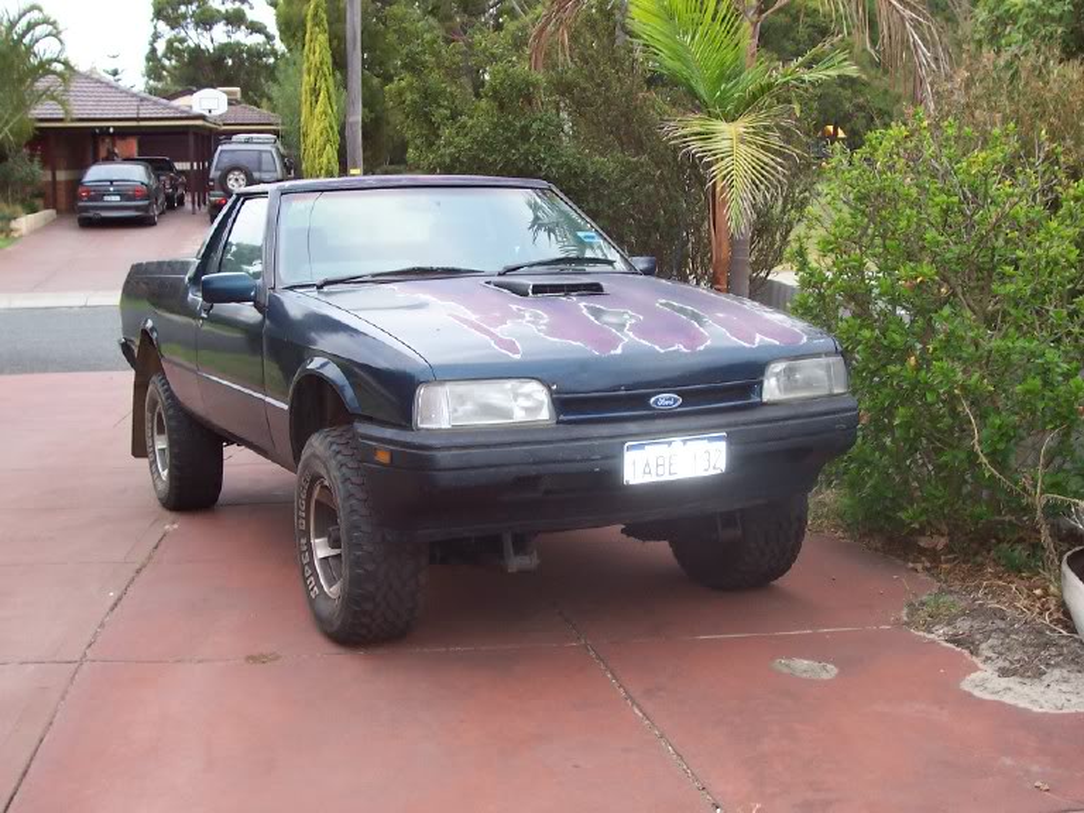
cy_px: 406
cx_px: 542
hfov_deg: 41.2
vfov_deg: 31.5
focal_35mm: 46
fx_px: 1440
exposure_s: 1/60
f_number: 3
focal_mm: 7
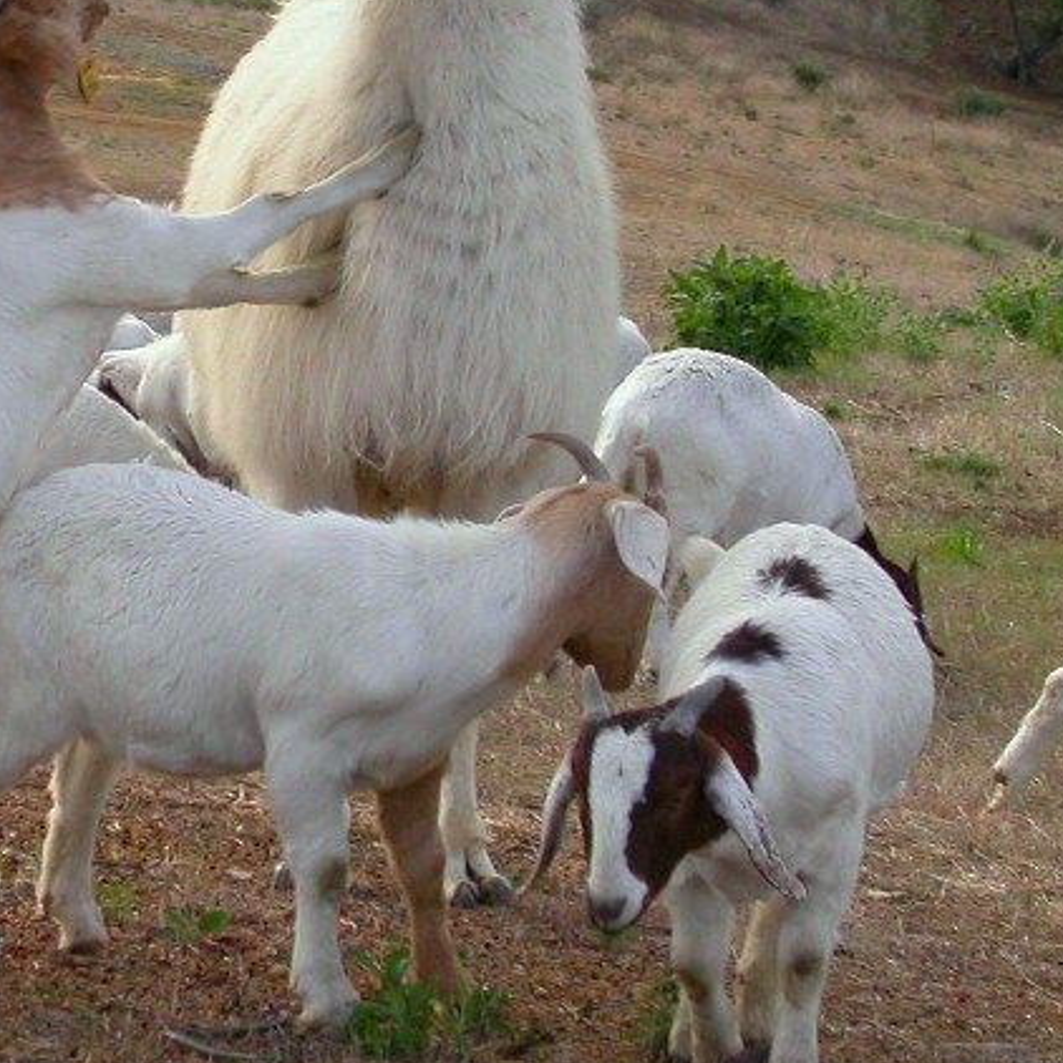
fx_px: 6775
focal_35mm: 195
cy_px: 509
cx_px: 33
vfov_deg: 9.0
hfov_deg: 8.9
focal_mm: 18.9
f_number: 4.3
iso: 100
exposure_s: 1/216
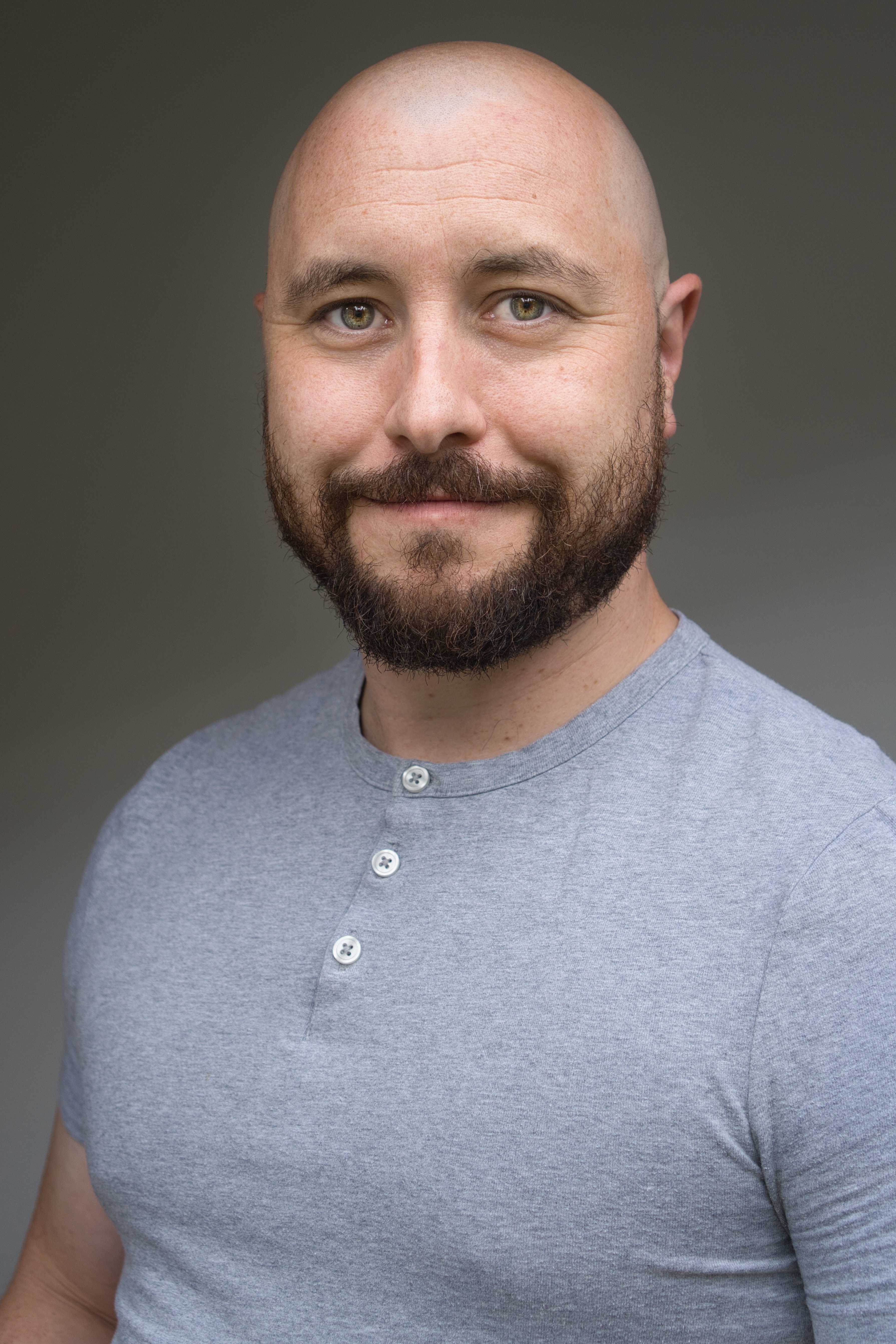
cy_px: 672
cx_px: 448
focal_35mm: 52
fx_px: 1960
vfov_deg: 37.9
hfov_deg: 25.7
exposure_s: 1/160
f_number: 4
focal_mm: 35
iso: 160
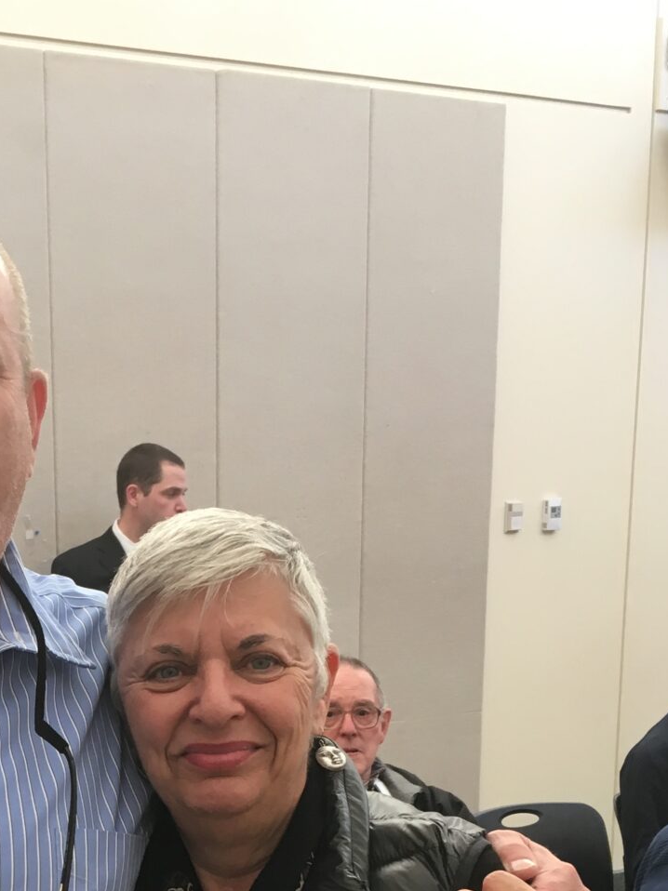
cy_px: 937
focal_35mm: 62
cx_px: 11
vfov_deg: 28.8
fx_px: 1596
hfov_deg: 22.8
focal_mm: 4.15
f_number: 2.2
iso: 25
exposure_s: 1/30
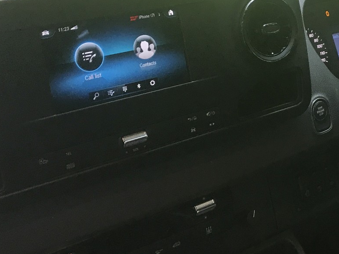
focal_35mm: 69
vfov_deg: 21.1
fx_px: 676
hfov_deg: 26.4
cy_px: 58
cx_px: 350
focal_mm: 3.99
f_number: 1.8
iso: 32
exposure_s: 1/33
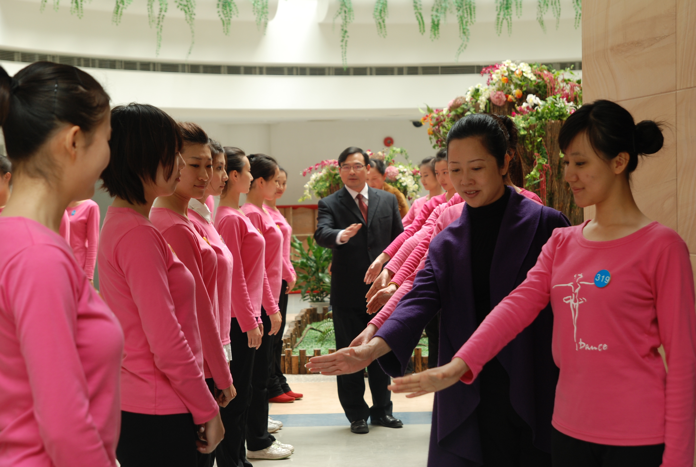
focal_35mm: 75
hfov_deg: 26.9
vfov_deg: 18.3
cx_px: 348
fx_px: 1453
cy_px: 234
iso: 200
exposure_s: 1/30
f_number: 5
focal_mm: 50
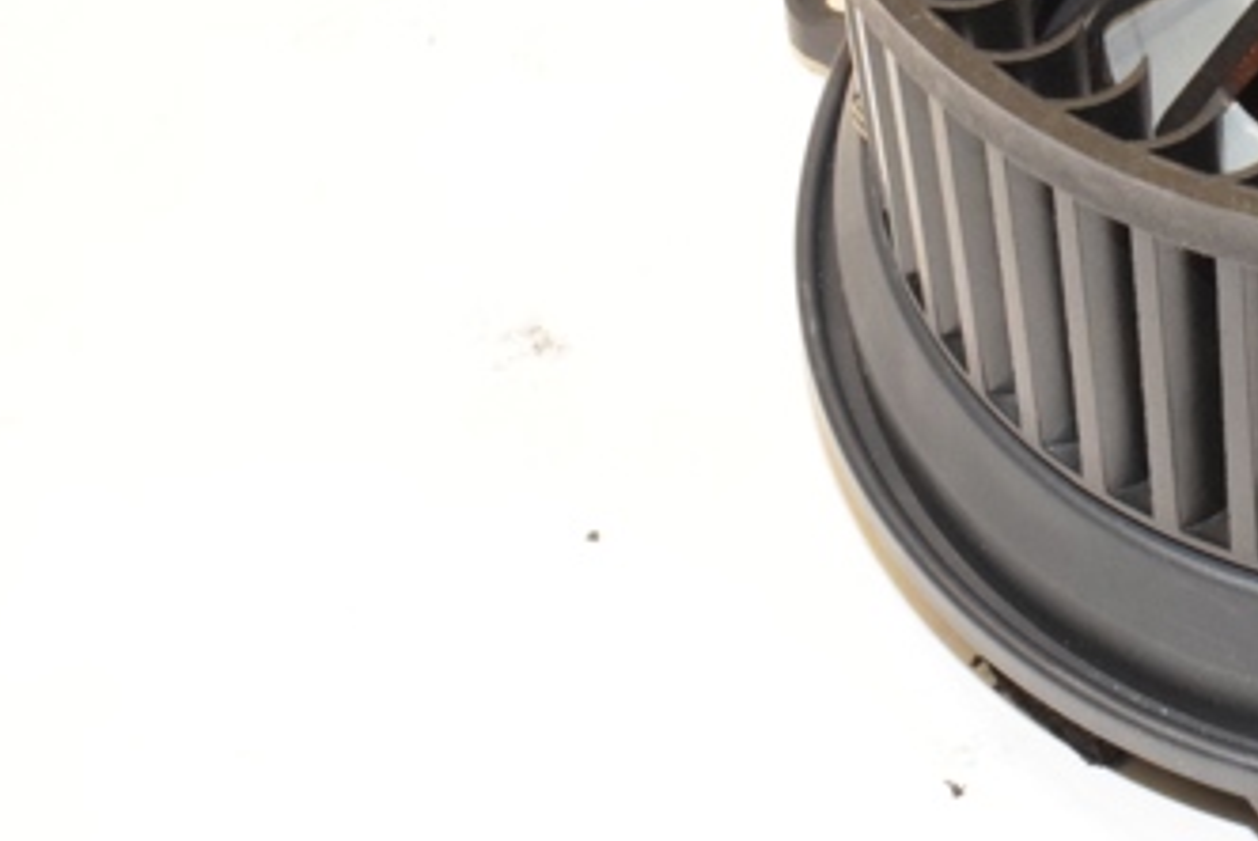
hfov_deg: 15.2
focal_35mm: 130
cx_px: 1478
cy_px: 127
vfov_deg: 10.5
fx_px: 4547
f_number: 32
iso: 3200
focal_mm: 36
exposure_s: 1/60
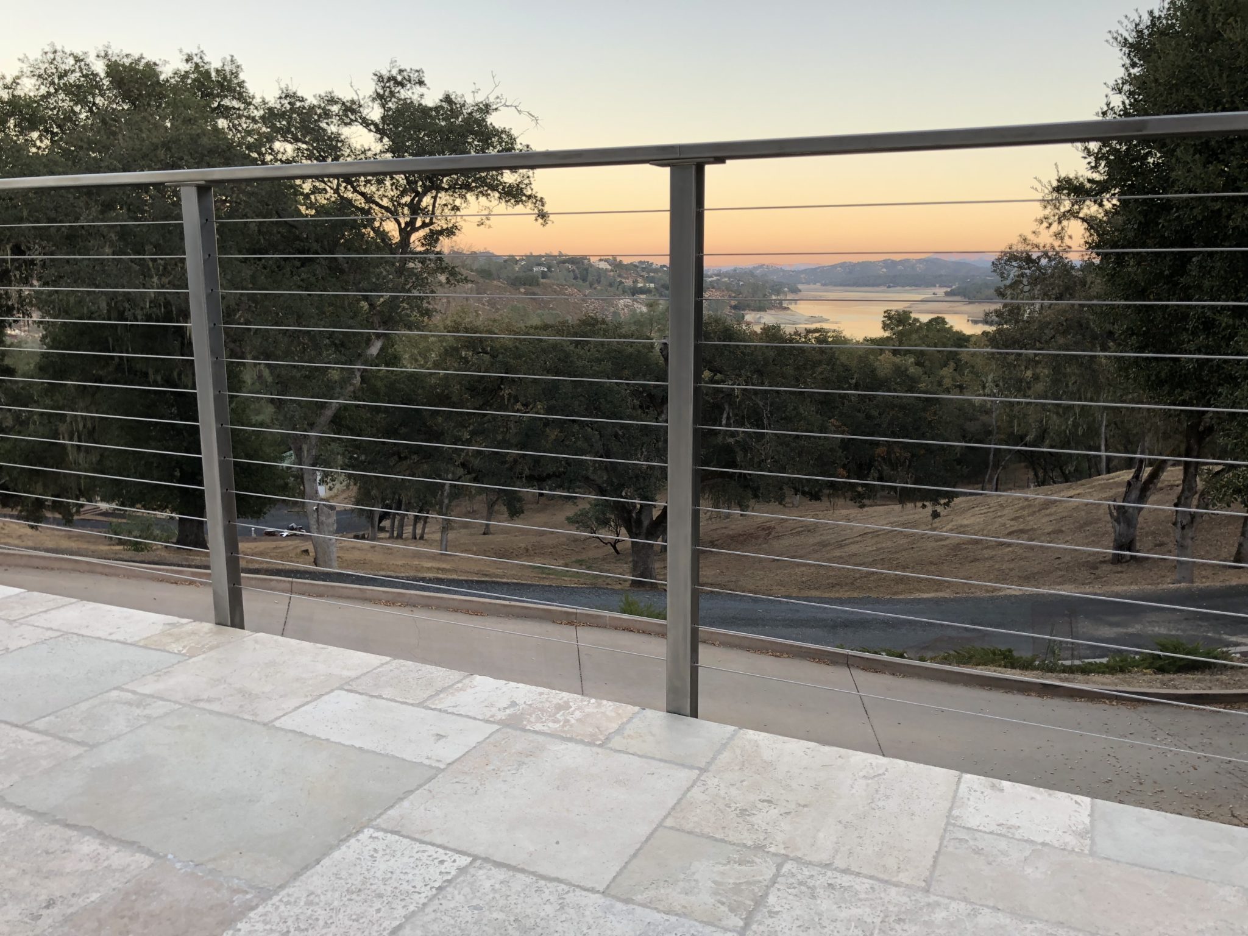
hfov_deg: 63.4
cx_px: 624
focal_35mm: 28
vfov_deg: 49.7
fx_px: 1009
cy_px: 468
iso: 50
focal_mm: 3.99
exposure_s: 1/120
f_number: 1.8
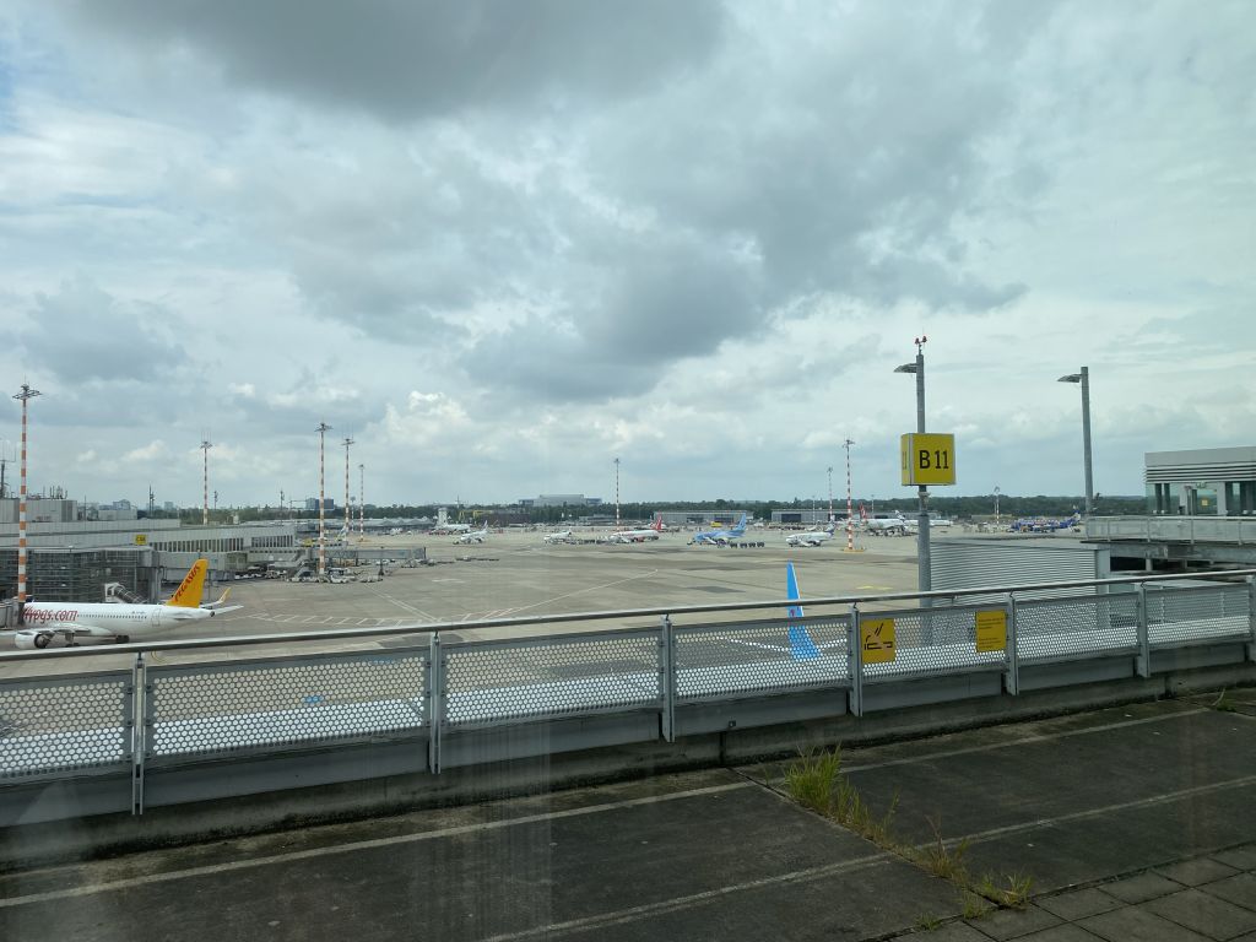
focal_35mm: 26
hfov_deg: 67.3
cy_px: 471
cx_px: 628
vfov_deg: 53.1
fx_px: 943
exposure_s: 1/2817
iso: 32
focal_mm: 4.25
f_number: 1.8
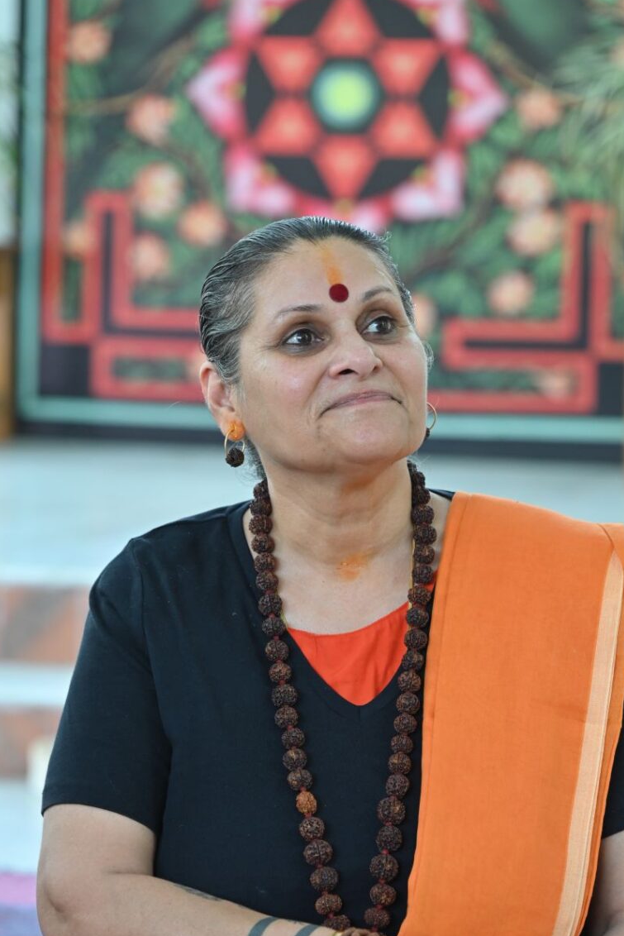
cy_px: 614
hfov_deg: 8.8
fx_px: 4054
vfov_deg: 13.1
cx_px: 341
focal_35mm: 156
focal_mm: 115
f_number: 4
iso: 640
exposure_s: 1/100
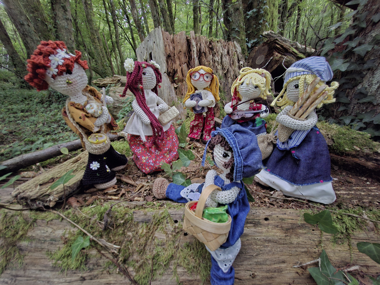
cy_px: 142
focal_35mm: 13
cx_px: 190
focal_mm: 1.74
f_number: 2.2
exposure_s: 1/14
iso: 400
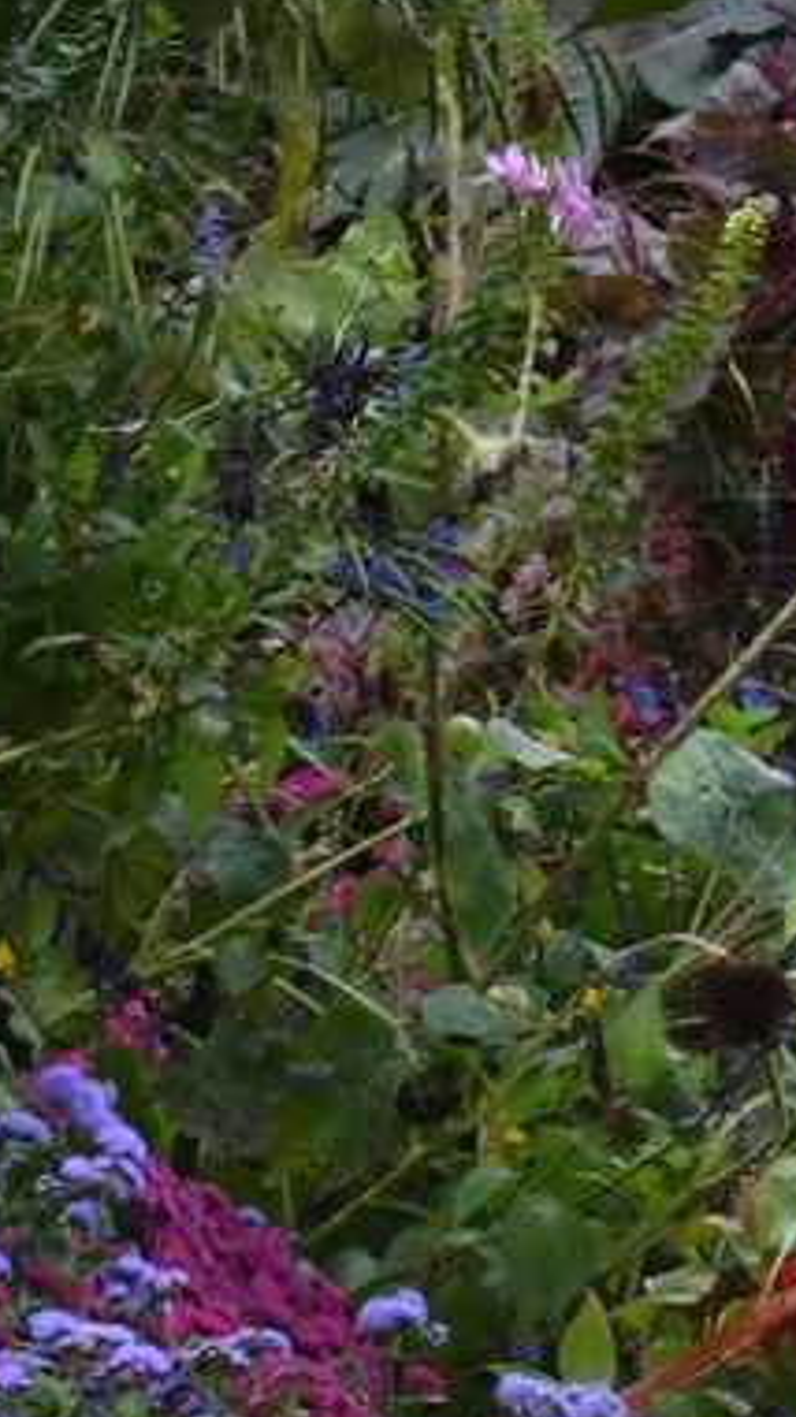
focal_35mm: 591
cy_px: 1266
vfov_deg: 3.7
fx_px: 22201
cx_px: 547
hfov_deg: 2.1
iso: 1000
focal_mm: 70
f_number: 9
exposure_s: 1/500
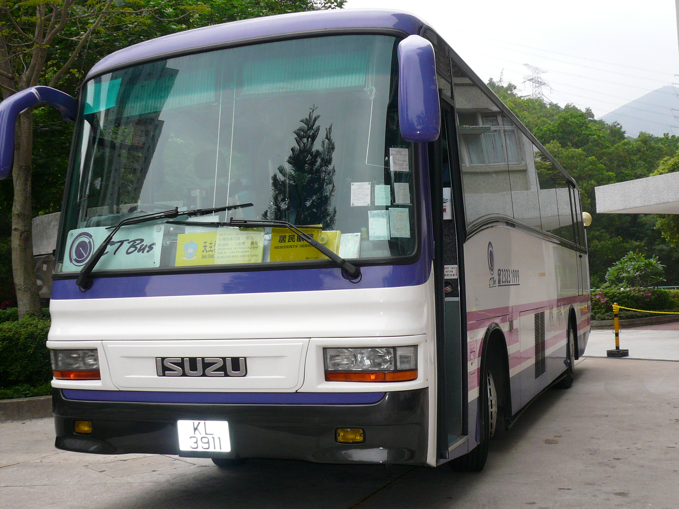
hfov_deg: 42.1
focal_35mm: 45
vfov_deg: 32.2
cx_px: 340
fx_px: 883
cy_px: 254
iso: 100
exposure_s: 1/200
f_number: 3.1
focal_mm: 6.1
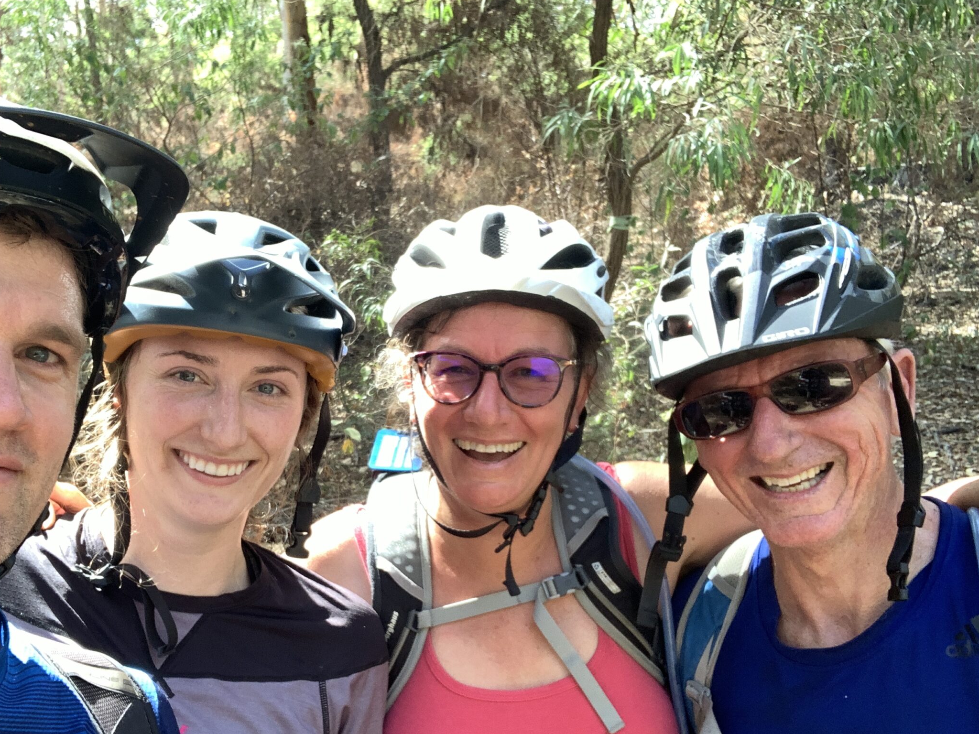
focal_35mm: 40
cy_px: 445
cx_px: 392
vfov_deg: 35.8
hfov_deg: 46.5
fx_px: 1131
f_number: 2.2
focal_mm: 2.87
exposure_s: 1/121
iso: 50
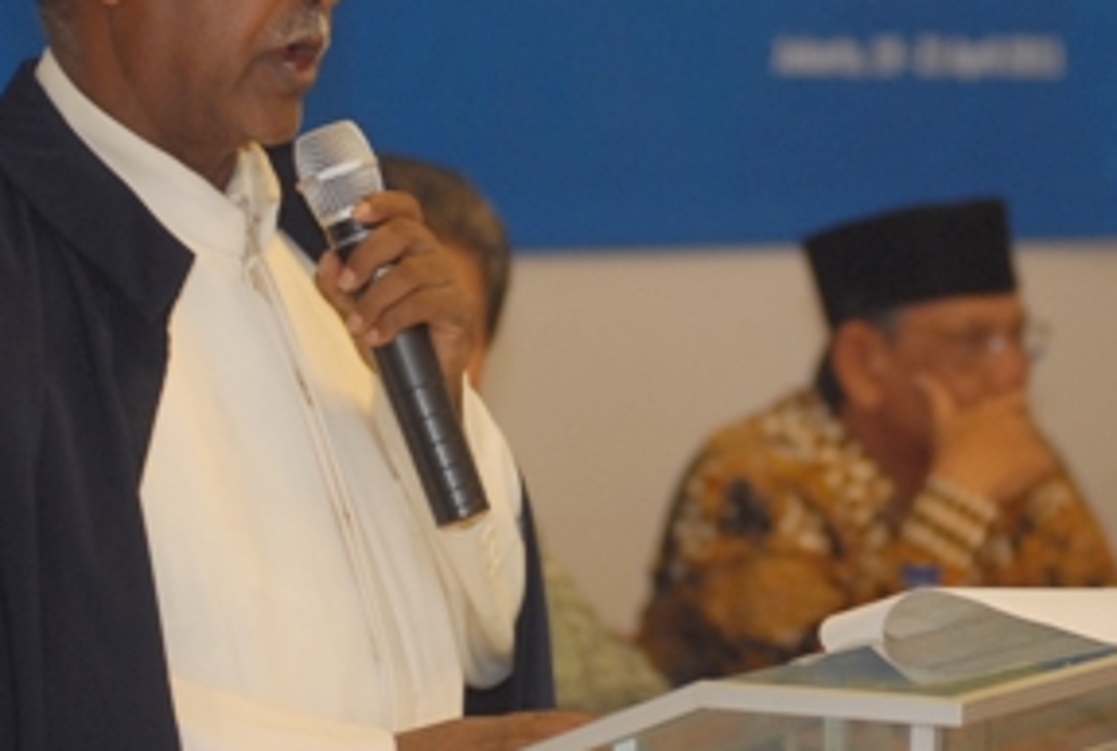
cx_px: 681
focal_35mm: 187
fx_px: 5817
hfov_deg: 11.0
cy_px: 175
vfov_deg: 7.4
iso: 400
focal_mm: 80
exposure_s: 1/50
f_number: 2.8
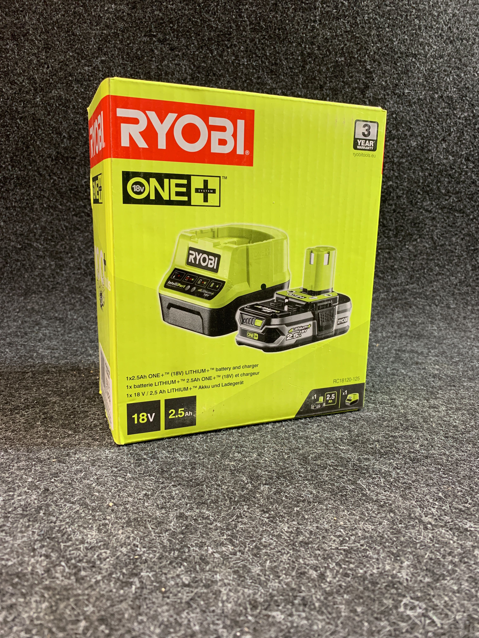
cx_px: 240
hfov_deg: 53.1
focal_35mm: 26
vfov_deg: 67.3
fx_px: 480
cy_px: 319
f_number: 1.8
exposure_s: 1/50
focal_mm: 4.25
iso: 160
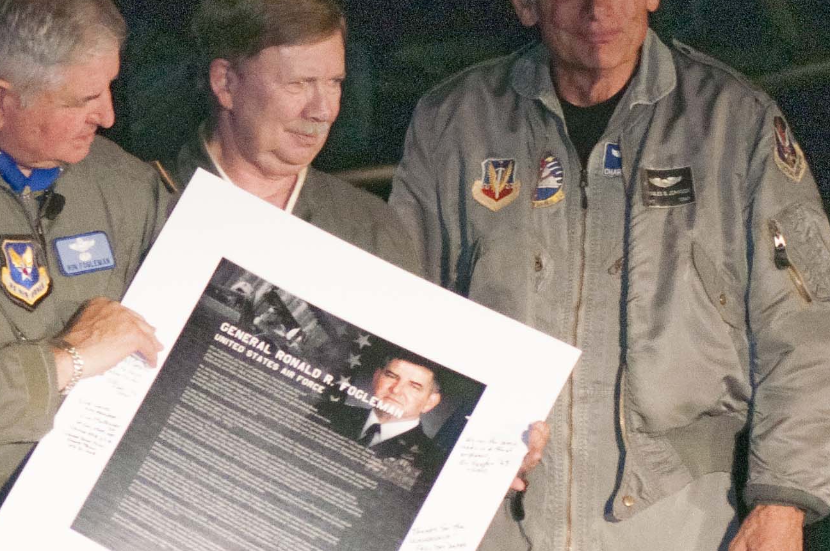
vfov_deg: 2.9
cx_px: -48
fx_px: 10858
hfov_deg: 4.4
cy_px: 352
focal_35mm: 472
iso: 200
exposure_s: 1/200
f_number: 6.3
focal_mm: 95
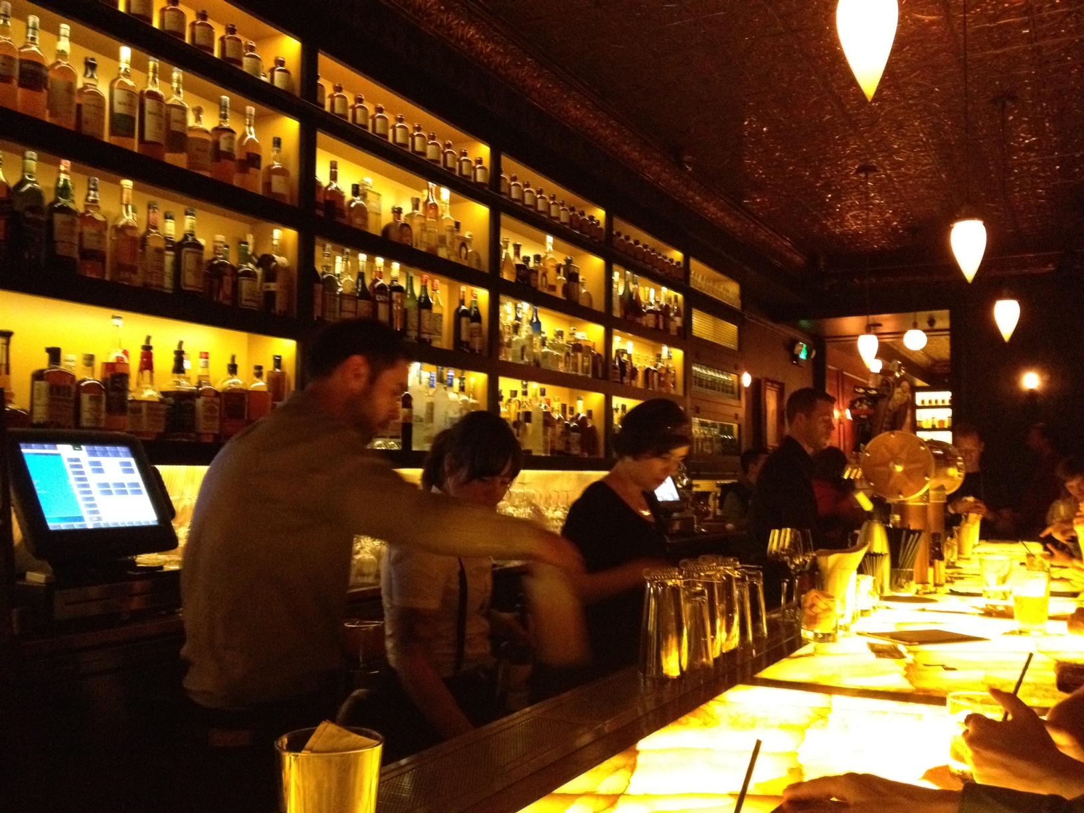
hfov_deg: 52.6
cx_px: 542
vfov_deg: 40.7
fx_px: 1096
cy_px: 406
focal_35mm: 35
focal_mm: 4.28
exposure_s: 1/15
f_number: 2.4
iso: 800
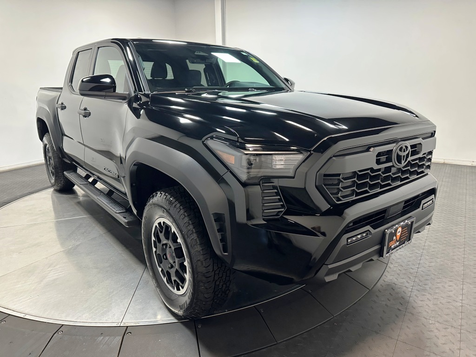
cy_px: 178
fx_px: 330
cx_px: 238
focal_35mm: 24
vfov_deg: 56.8
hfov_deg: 71.6
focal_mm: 6.86
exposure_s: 1/60
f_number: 1.78
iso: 500
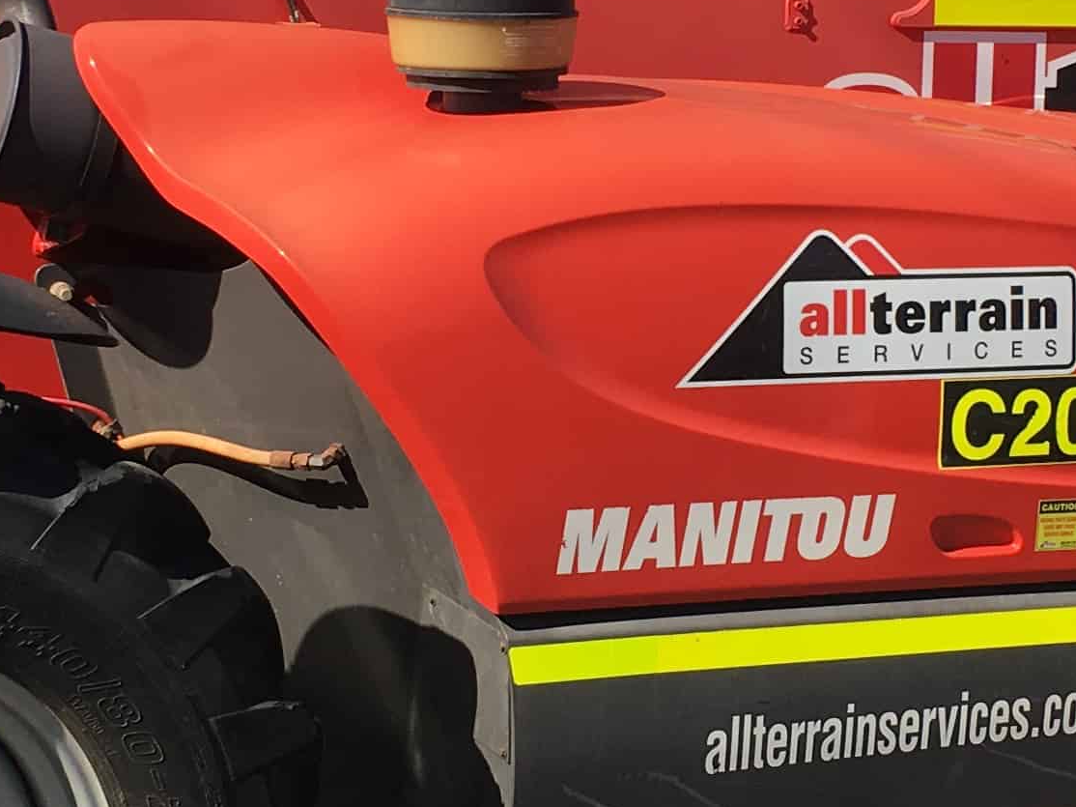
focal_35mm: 105
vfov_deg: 14.1
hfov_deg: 18.7
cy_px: 332
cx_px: 669
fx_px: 3263
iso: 25
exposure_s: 1/1425
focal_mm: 4.15
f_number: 2.2
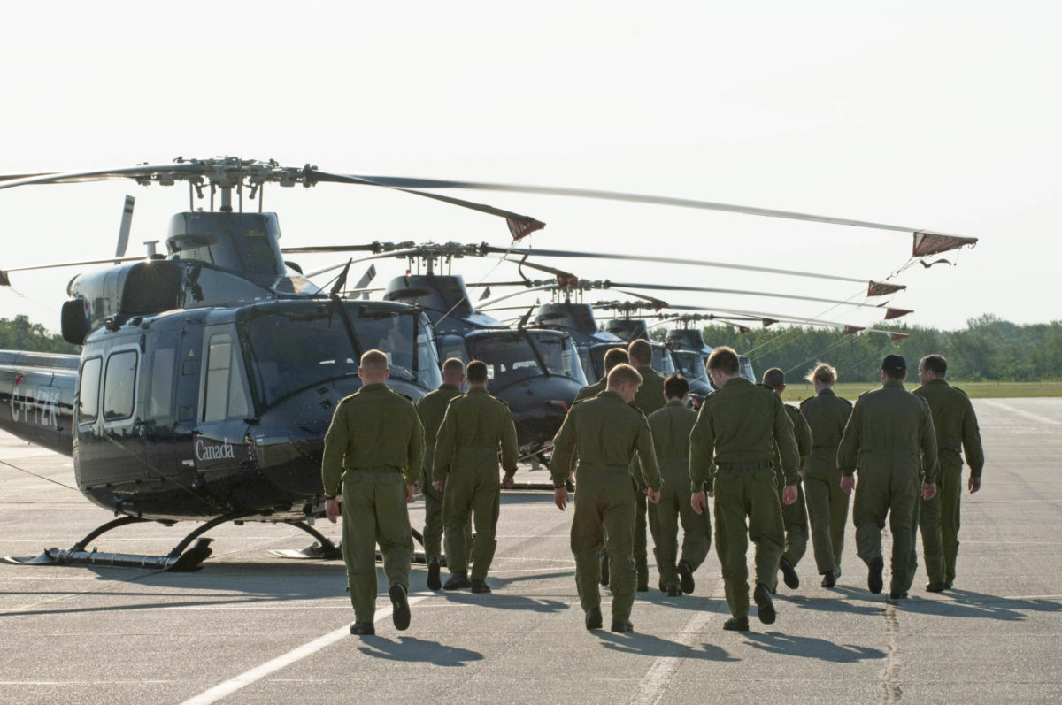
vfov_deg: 6.5
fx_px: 6187
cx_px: 531
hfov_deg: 9.8
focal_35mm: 210
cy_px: 352
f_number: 16
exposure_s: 1/200
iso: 200
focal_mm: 140
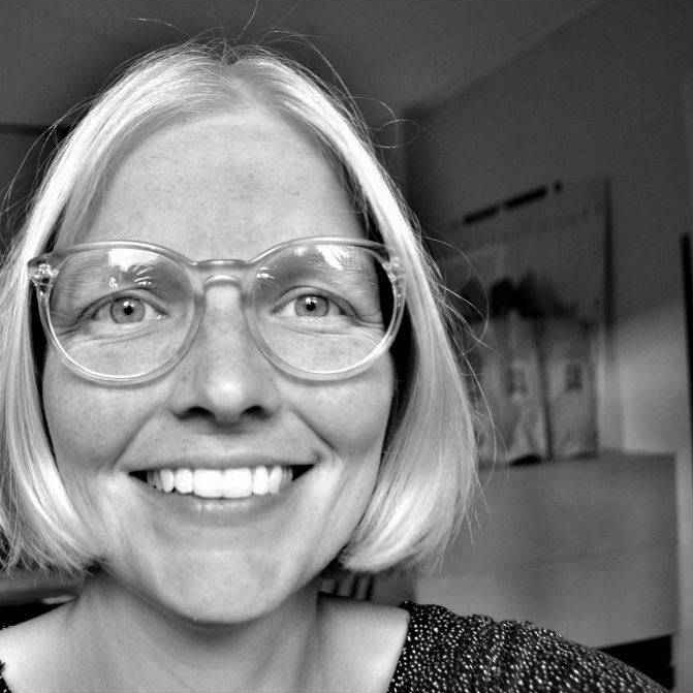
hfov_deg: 46.0
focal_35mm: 35
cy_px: 344
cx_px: 198
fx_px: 793
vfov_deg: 47.2
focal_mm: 18
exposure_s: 1/60
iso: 800
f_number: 4
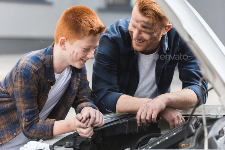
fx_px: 1063
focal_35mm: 170
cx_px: 112
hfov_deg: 12.1
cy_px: 75
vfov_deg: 8.1
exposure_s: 1/400
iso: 160
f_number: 4.5
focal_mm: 170
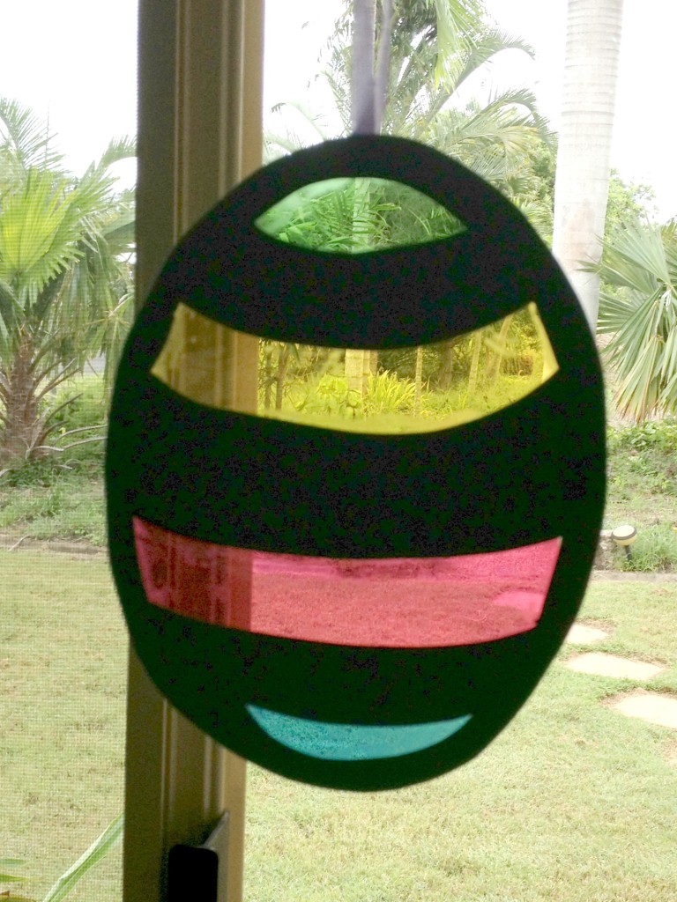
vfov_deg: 52.6
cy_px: 451
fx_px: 913
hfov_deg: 40.7
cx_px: 338
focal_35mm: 35
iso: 50
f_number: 2.4
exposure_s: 1/290
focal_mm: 4.28
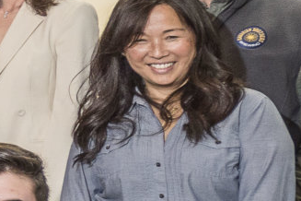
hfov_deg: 9.7
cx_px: -711
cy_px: 229
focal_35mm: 133
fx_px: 1112
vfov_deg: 10.2
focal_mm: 17
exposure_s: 1/50
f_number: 4
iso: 400
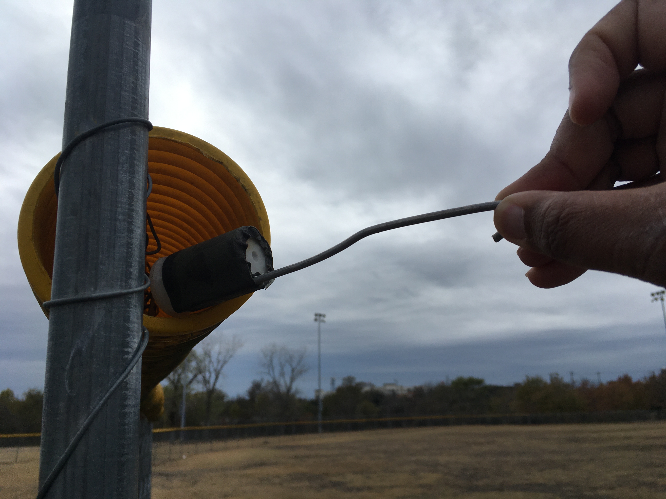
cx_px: 333
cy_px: 250
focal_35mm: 29
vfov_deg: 48.2
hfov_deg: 61.7
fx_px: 558
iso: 25
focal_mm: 4.15
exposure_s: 1/827
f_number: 2.2
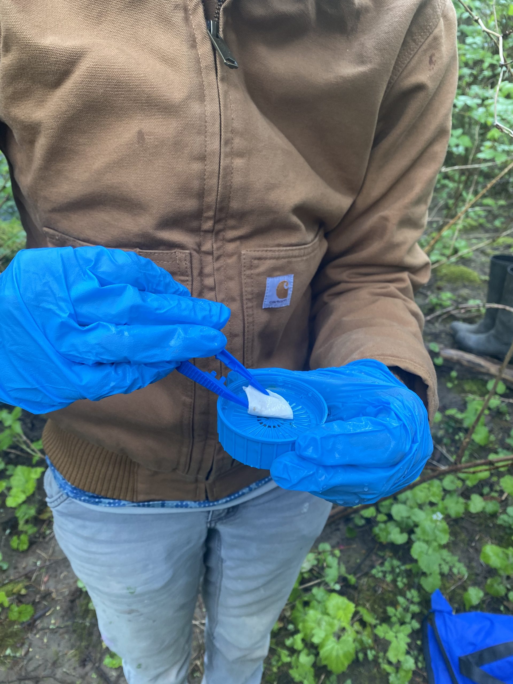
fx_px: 514
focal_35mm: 26
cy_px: 342
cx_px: 256
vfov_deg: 67.3
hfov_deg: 53.1
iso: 125
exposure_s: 1/121
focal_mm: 4.25
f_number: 1.8
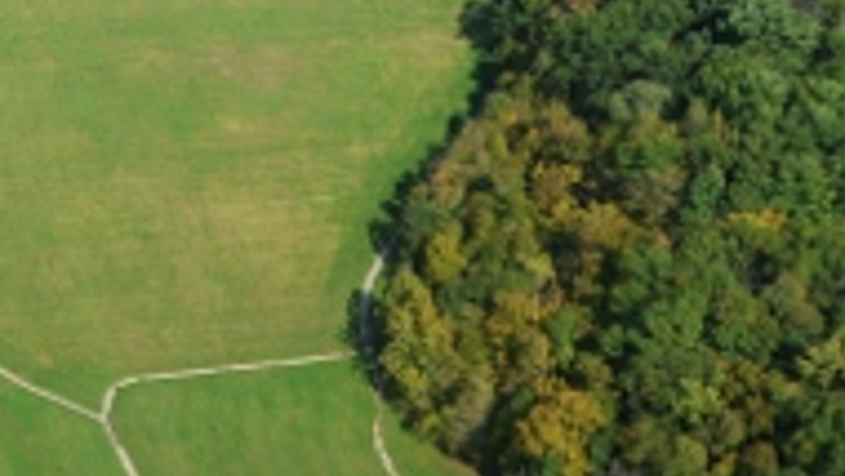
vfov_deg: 13.6
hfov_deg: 22.4
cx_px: -116
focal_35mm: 89
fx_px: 1995
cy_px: 113
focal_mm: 18
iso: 400
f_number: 5.6
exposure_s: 1/1600
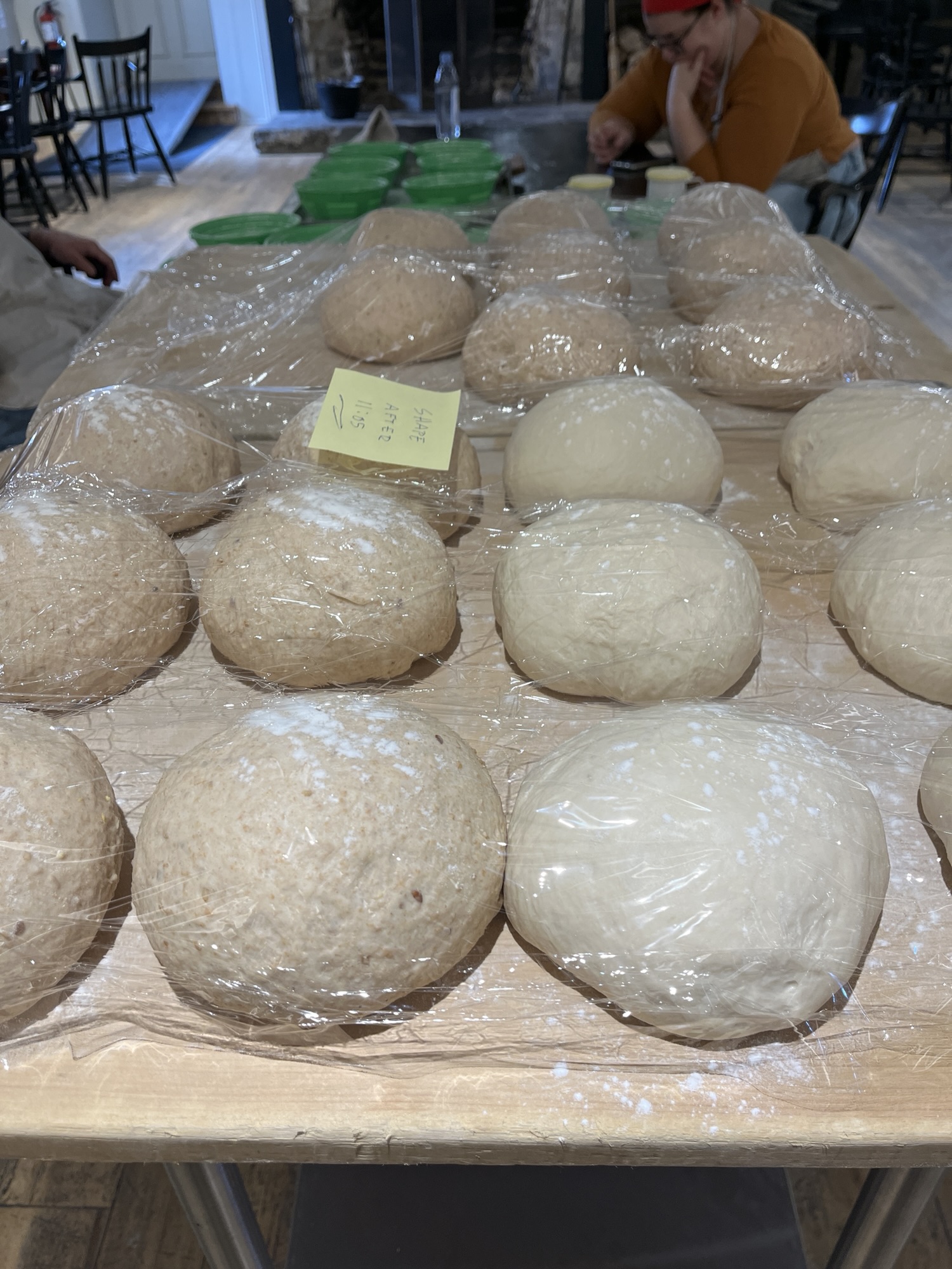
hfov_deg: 53.1
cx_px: 476
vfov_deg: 67.3
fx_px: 953
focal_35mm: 26
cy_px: 634
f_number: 1.6
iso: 80
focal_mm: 5.1
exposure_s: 1/60
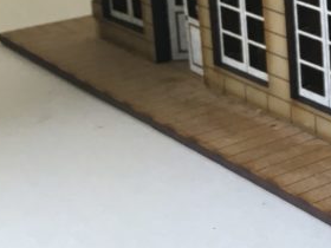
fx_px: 1014
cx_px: 569
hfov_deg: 16.1
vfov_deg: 13.6
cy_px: -34
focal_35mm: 106
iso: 40
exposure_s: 1/33
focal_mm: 4.15
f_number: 2.2
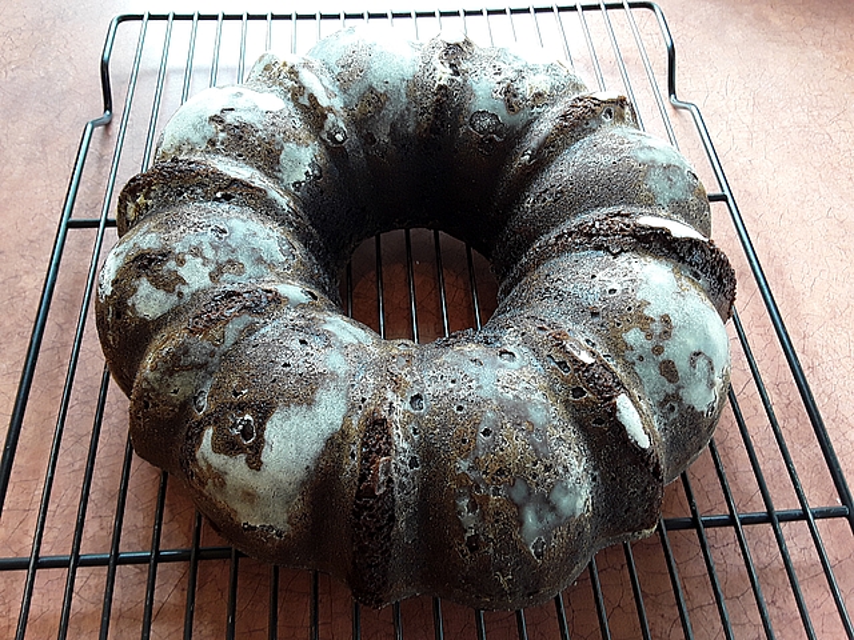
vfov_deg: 51.4
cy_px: 320
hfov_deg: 65.3
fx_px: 666
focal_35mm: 27
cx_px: 427
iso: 40
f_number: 1.9
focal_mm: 2.91
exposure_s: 1/30
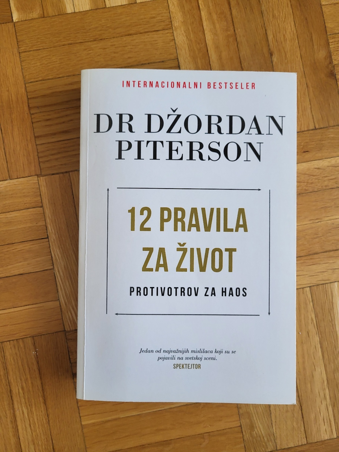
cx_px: 170
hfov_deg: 53.1
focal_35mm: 26
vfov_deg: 67.3
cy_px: 226
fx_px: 339
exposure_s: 1/100
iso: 200
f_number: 1.8
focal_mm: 5.4
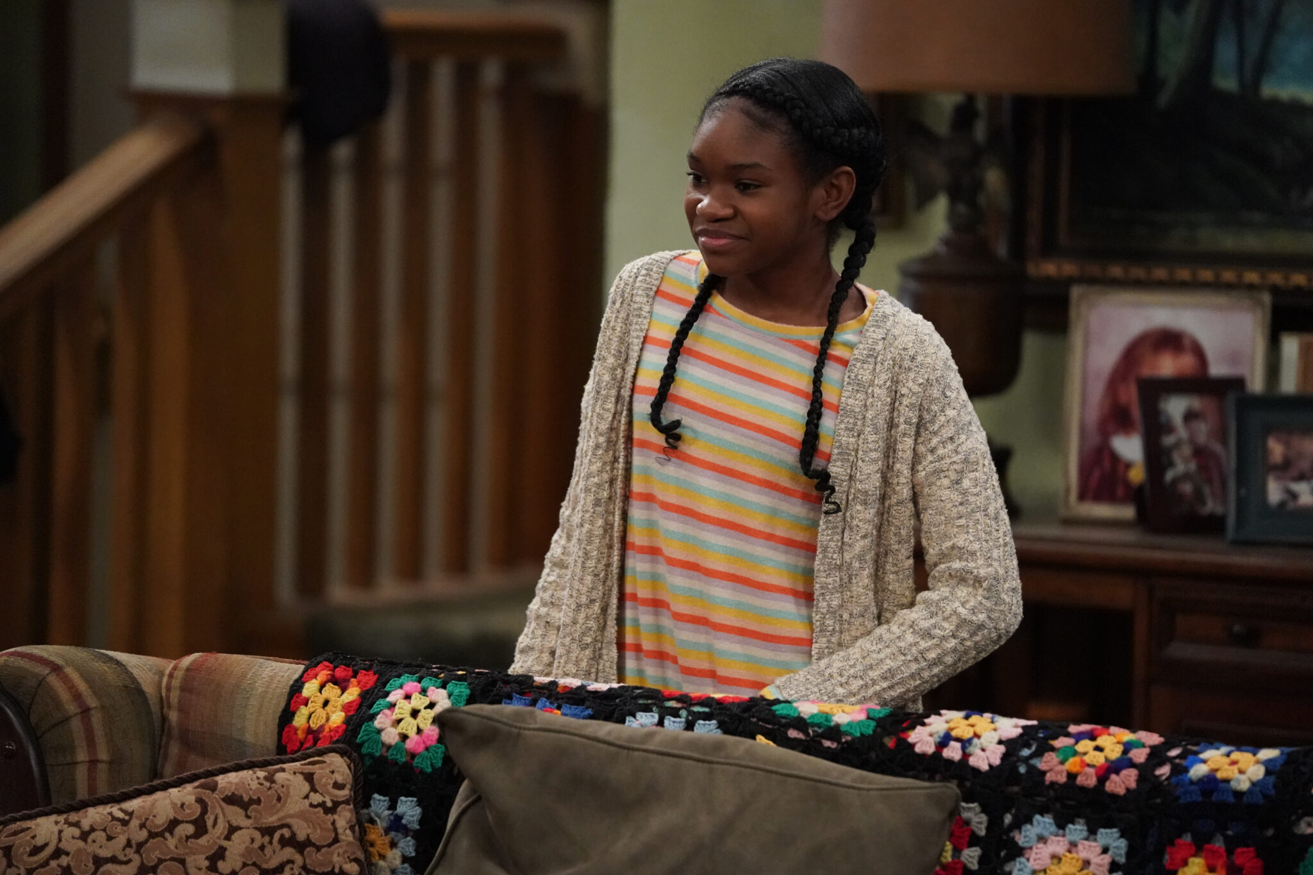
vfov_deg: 6.9
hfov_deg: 10.3
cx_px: 656
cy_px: 438
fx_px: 7293
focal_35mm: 200
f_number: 2.8
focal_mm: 200
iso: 8000
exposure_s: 1/200
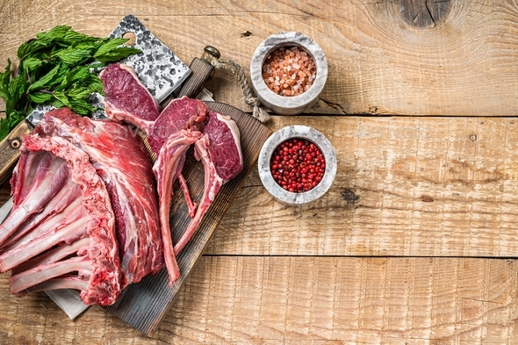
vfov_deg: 27.0
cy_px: 172
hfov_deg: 39.6
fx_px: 719
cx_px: 259
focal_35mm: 50
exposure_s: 1/125
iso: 200
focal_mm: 50
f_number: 9
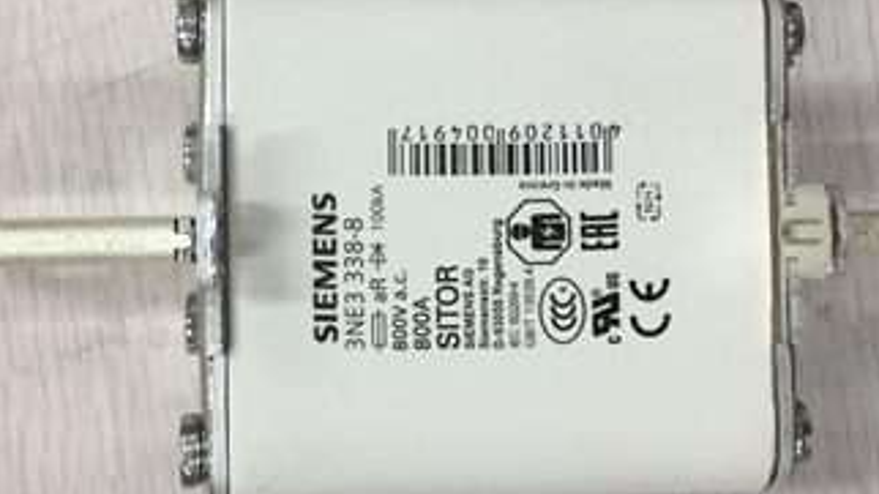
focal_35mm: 49
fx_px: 1142
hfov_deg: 42.1
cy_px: 201
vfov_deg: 24.4
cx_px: 415
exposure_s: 1/33
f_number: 2.2
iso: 32
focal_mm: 4.15
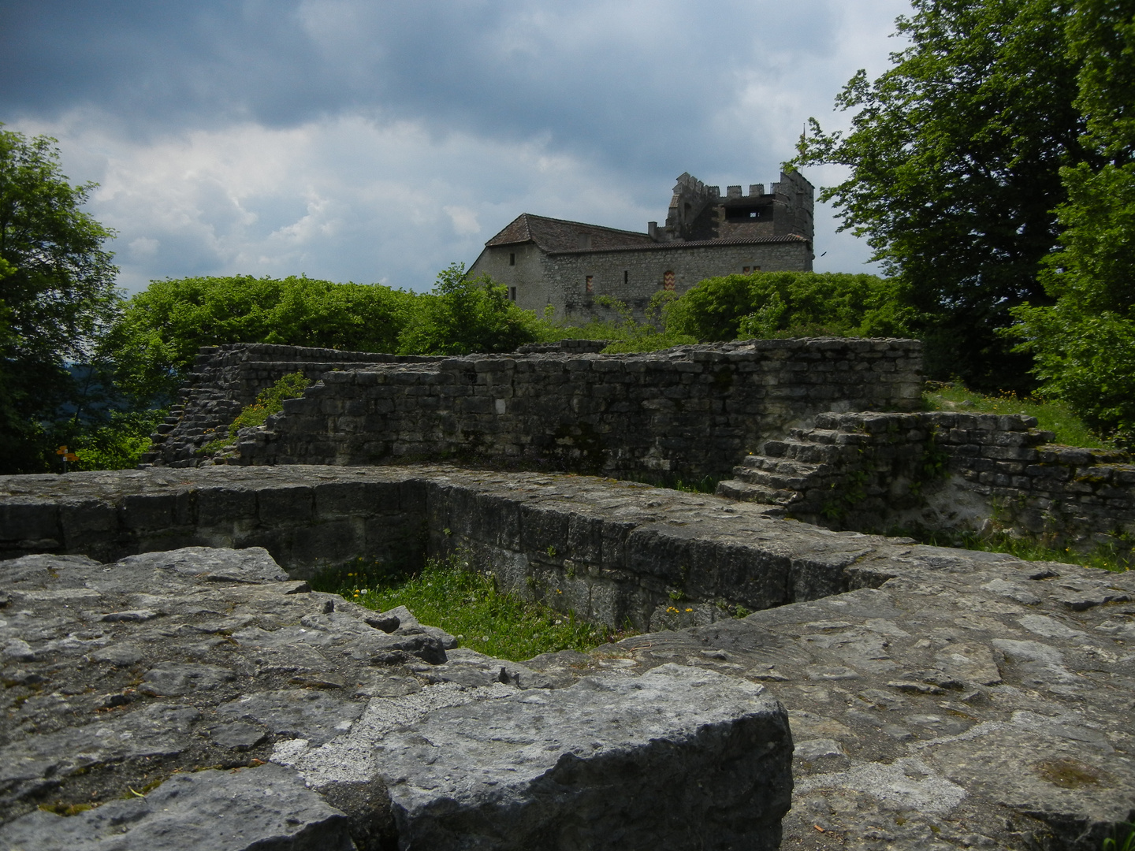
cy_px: 426
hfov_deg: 60.0
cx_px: 568
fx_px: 984
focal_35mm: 30
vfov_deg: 46.8
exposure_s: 1/828
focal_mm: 5.4
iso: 160
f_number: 7
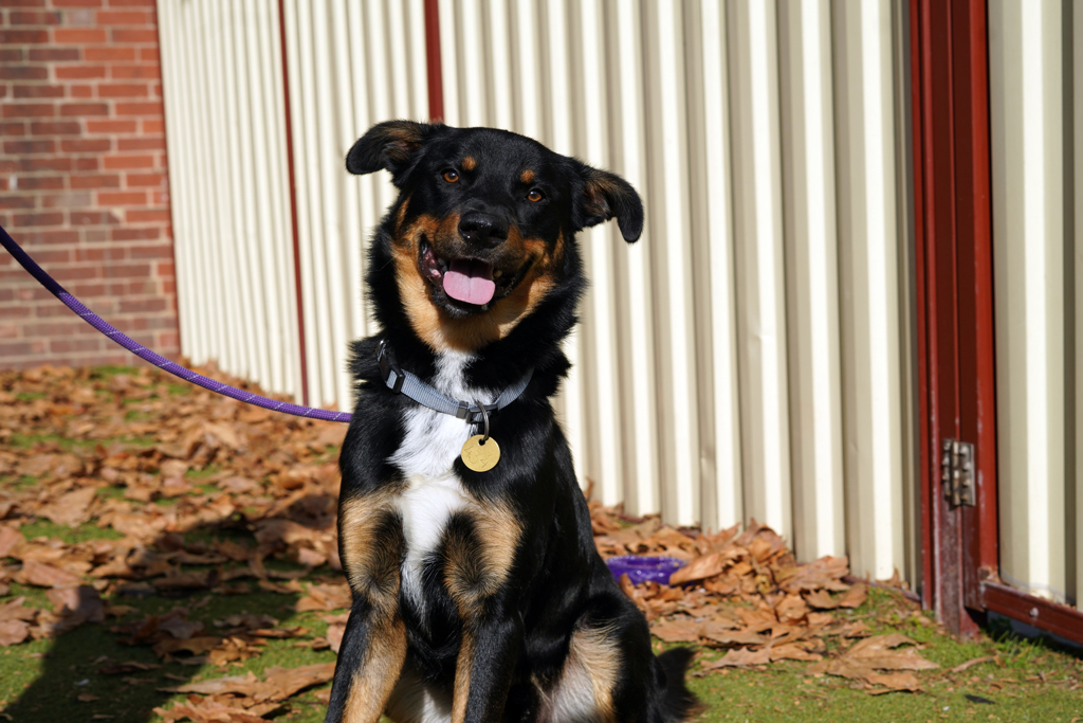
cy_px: 362
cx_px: 542
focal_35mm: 50
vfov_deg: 27.0
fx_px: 1504
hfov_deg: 39.6
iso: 100
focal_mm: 50
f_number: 3.2
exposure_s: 1/125
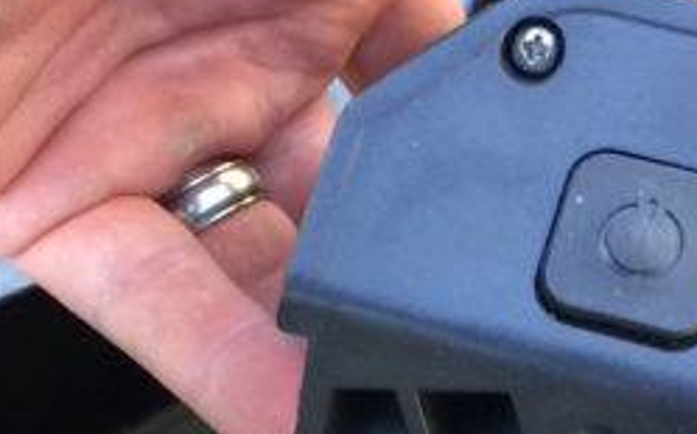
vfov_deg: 13.4
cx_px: 274
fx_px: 1803
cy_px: 501
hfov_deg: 21.9
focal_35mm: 95
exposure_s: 1/30
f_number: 2.2
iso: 50
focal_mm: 4.15
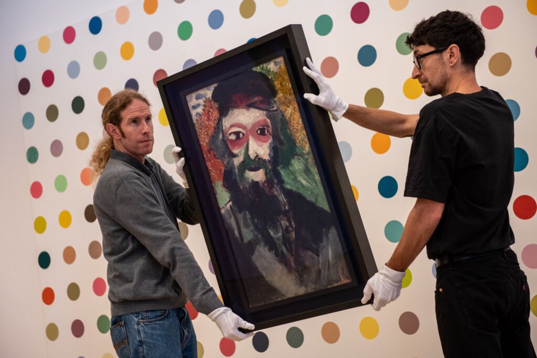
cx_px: 268
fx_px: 1044
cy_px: 179
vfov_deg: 19.5
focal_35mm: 70
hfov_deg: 28.8
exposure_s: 1/200
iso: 1250
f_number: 4.5
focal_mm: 70
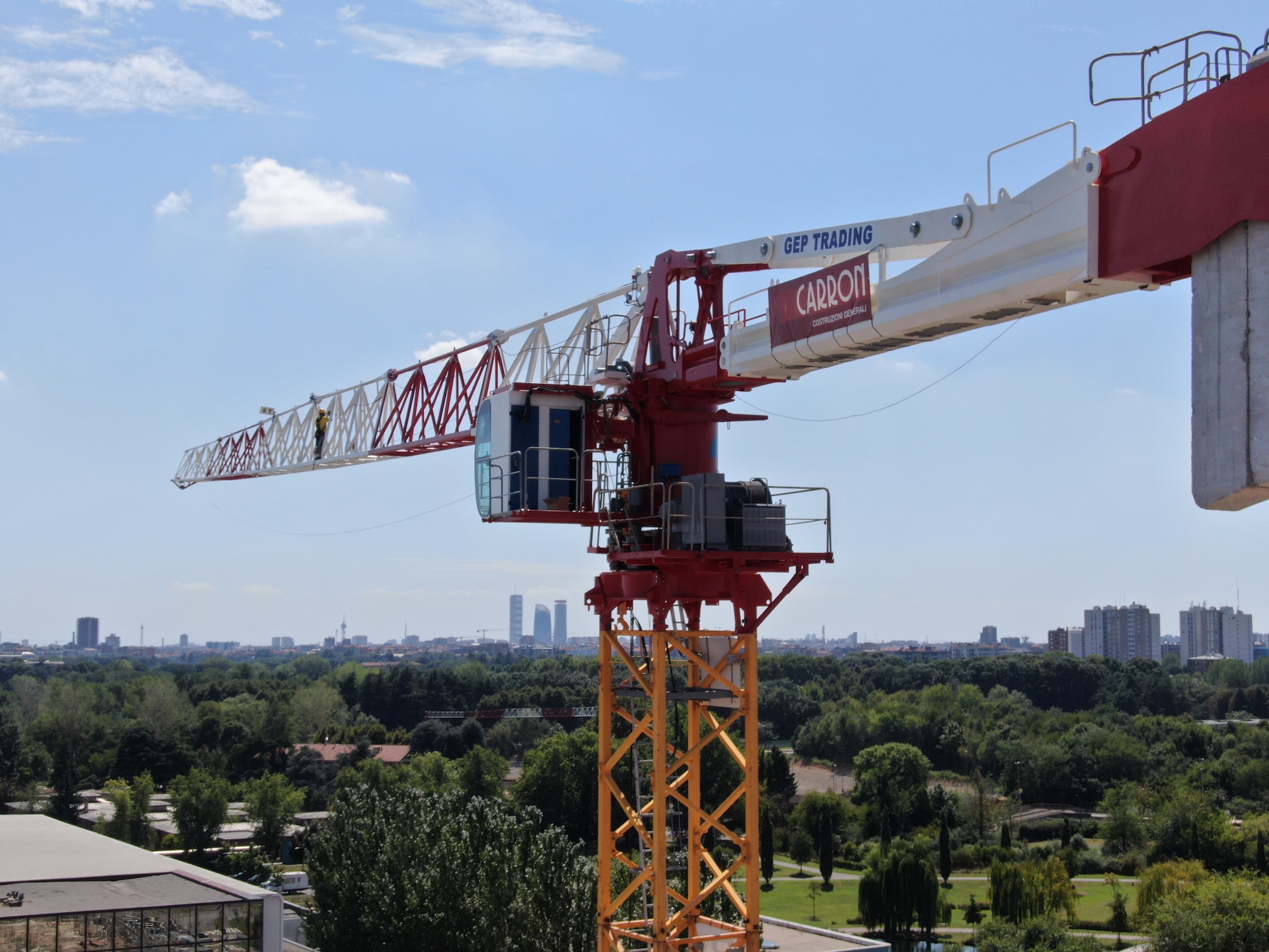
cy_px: 476
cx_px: 634
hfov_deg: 39.7
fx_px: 1760
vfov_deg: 30.3
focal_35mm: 48
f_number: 3.8
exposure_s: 1/1250
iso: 100
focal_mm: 8.6
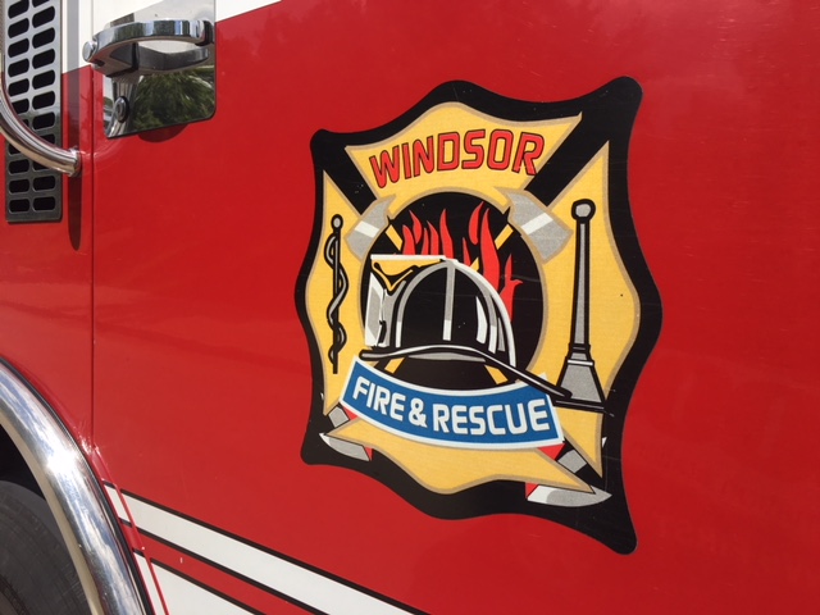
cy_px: 308
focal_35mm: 29
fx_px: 687
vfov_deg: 48.2
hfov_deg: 61.7
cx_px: 410
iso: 25
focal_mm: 4.15
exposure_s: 1/2079
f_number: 2.2
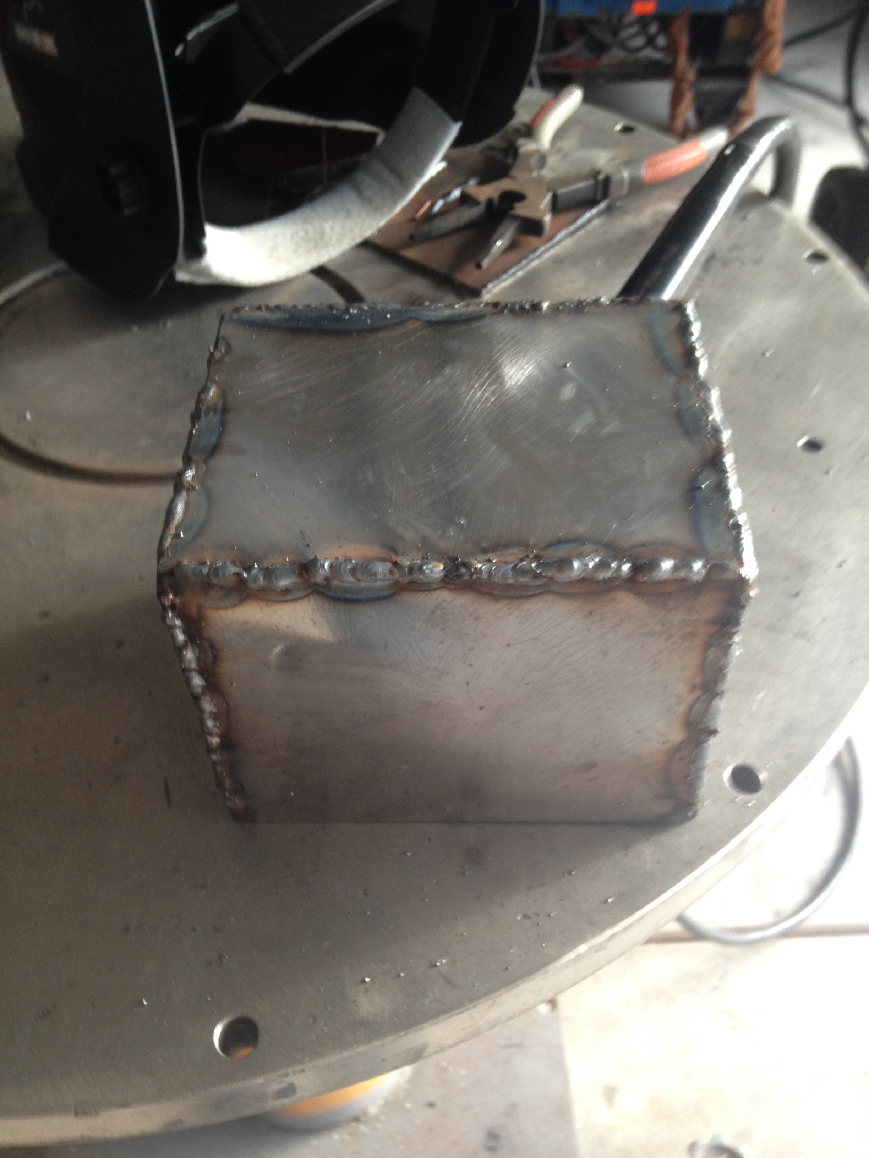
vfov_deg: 55.4
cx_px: 434
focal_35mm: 33
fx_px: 1105
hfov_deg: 42.9
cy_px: 579
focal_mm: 4.12
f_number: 2.4
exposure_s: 1/20
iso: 125
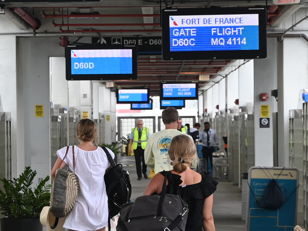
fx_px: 2393
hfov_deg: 7.4
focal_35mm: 269
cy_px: 136
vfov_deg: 5.5
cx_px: 108
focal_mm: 75
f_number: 5
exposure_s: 1/250
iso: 400
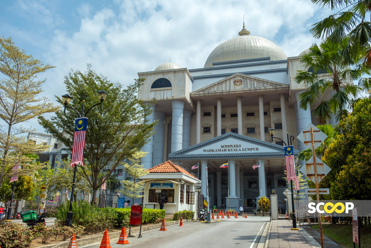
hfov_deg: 61.9
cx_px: 186
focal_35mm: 30
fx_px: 309
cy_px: 124
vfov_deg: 43.6
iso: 160
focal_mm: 20
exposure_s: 1/1250
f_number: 4.5
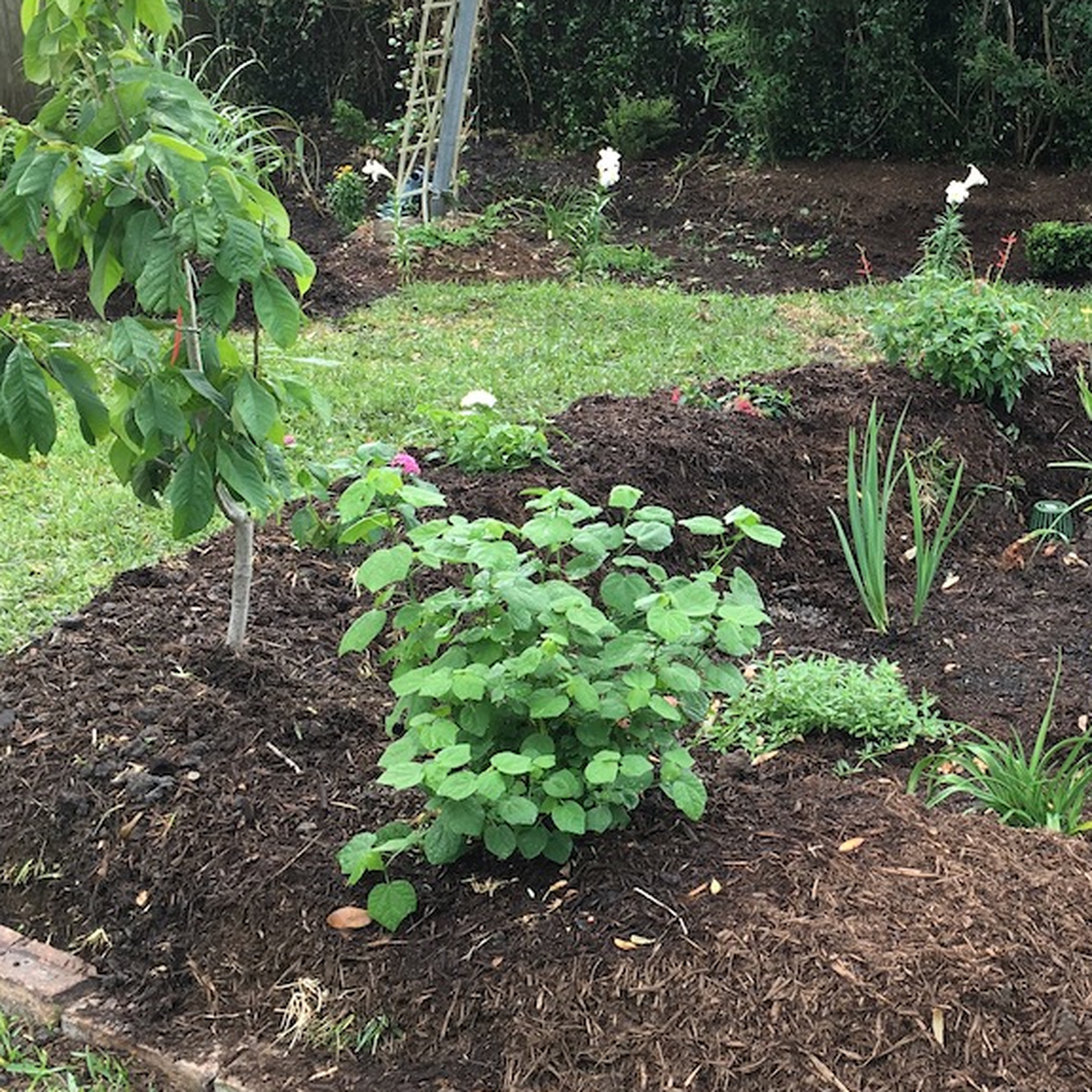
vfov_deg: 30.0
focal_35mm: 57
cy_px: 464
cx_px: 933
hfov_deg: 29.1
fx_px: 2034
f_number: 2.2
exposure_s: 1/120
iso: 25
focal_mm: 4.15
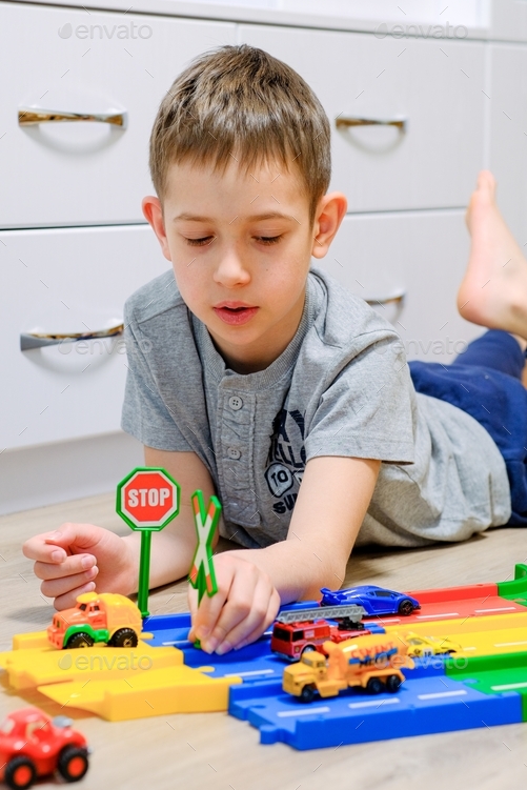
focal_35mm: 99
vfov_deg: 20.6
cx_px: 260
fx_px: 2173
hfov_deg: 13.8
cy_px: 338
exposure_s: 1/20
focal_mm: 56
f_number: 3.2
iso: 400
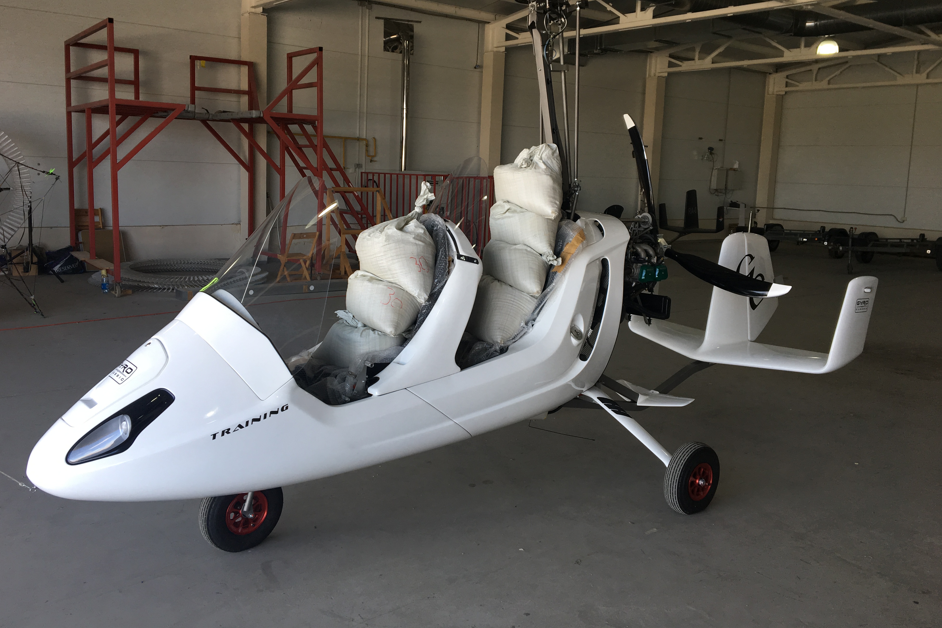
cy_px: 267
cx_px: 467
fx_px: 811
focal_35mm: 31
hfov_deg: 60.3
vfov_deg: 42.2
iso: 32
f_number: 2.2
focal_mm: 4.15
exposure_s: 1/100
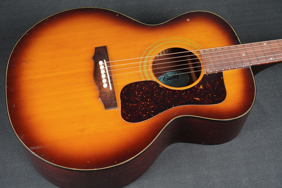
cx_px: 141
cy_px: 94
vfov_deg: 25.8
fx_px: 411
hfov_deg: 37.9
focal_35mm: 52
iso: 5000
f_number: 11
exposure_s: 1/60
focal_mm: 35
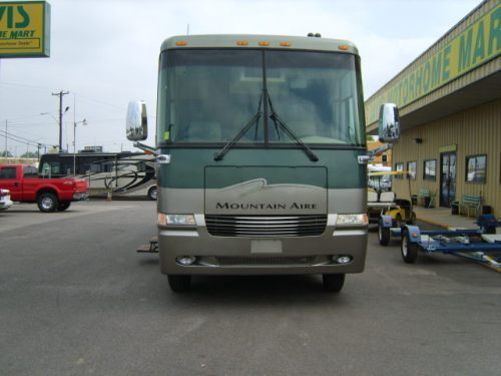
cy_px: 188
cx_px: 250
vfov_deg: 40.7
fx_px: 507
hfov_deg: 52.6
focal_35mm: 35
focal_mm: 7.4
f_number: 2.8
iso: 50
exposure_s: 1/1000
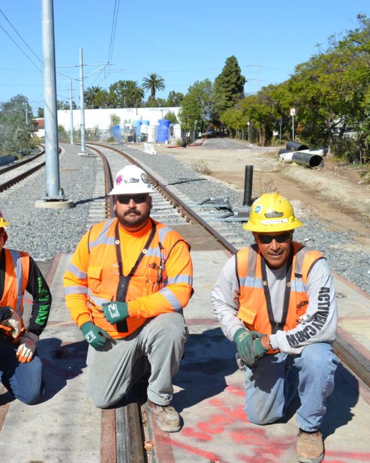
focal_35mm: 43
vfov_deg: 42.9
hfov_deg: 33.7
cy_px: 233
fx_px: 589
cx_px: 66
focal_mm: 20
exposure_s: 1/250
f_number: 8
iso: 100
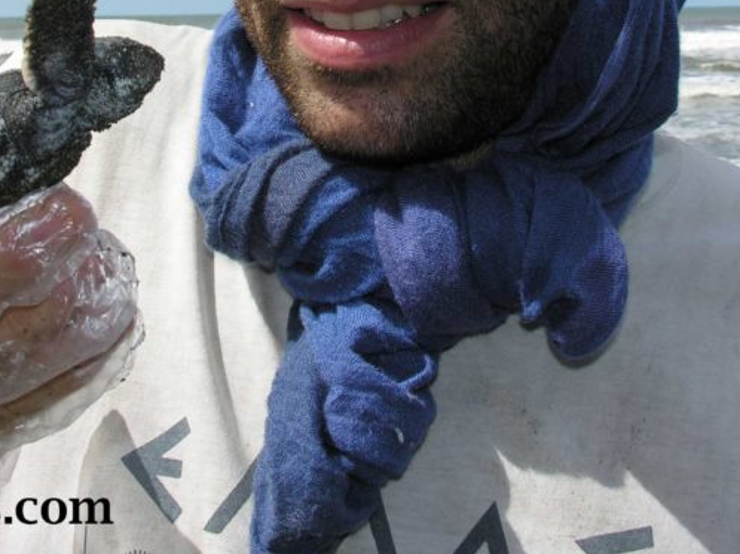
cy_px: 7
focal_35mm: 72
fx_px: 1538
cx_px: 322
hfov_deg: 27.0
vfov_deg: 19.8
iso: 50
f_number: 6.3
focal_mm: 8.9
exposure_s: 1/250
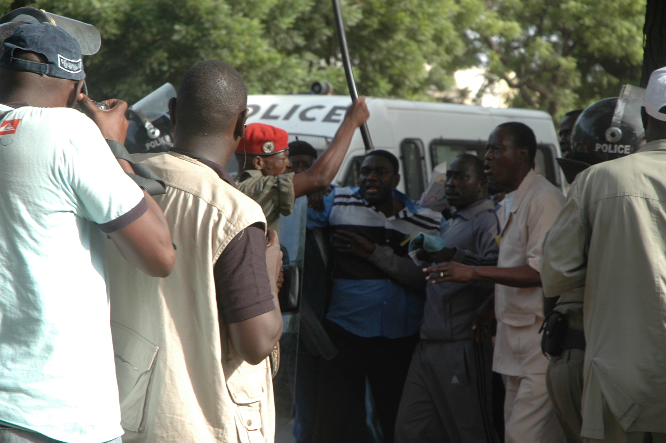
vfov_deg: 13.0
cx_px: 333
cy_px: 222
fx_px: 1941
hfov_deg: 19.5
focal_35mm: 105
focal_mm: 70
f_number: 7.1
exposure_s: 1/200
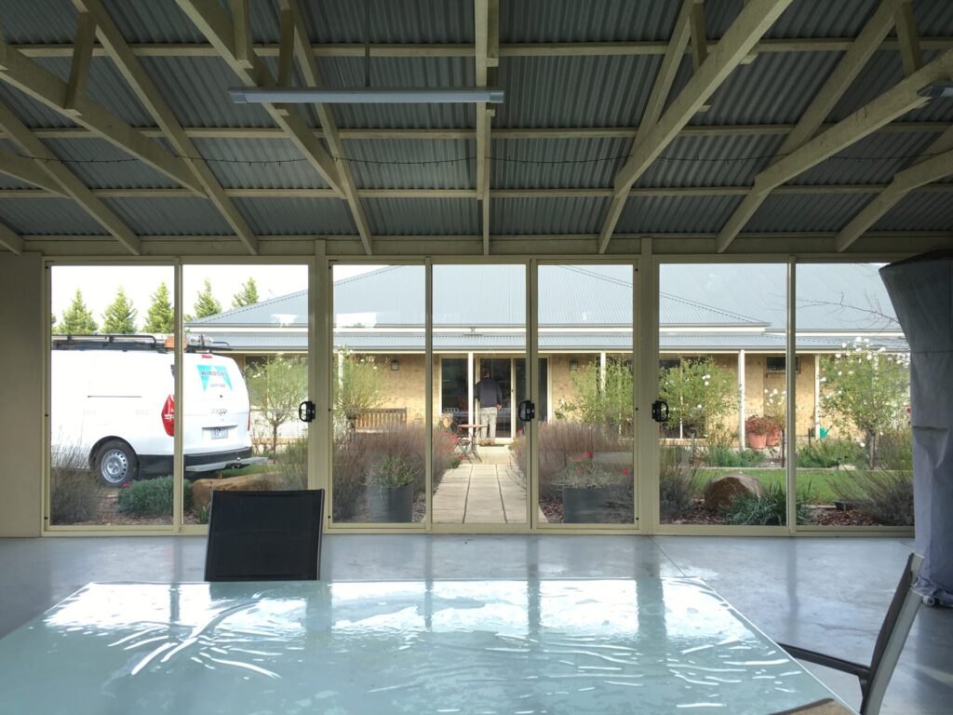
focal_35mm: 29
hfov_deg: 61.7
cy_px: 358
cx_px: 476
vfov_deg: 48.2
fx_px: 798
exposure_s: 1/151
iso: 25
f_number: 2.2
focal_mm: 4.15
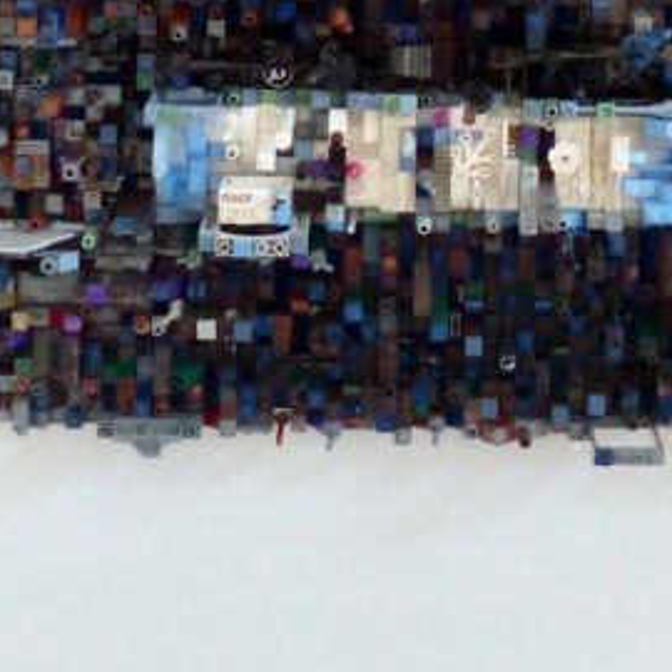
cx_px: 460
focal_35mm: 109
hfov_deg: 15.9
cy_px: -203
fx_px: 2394
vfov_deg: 15.2
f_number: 2.8
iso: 400
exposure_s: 1/15
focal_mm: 6
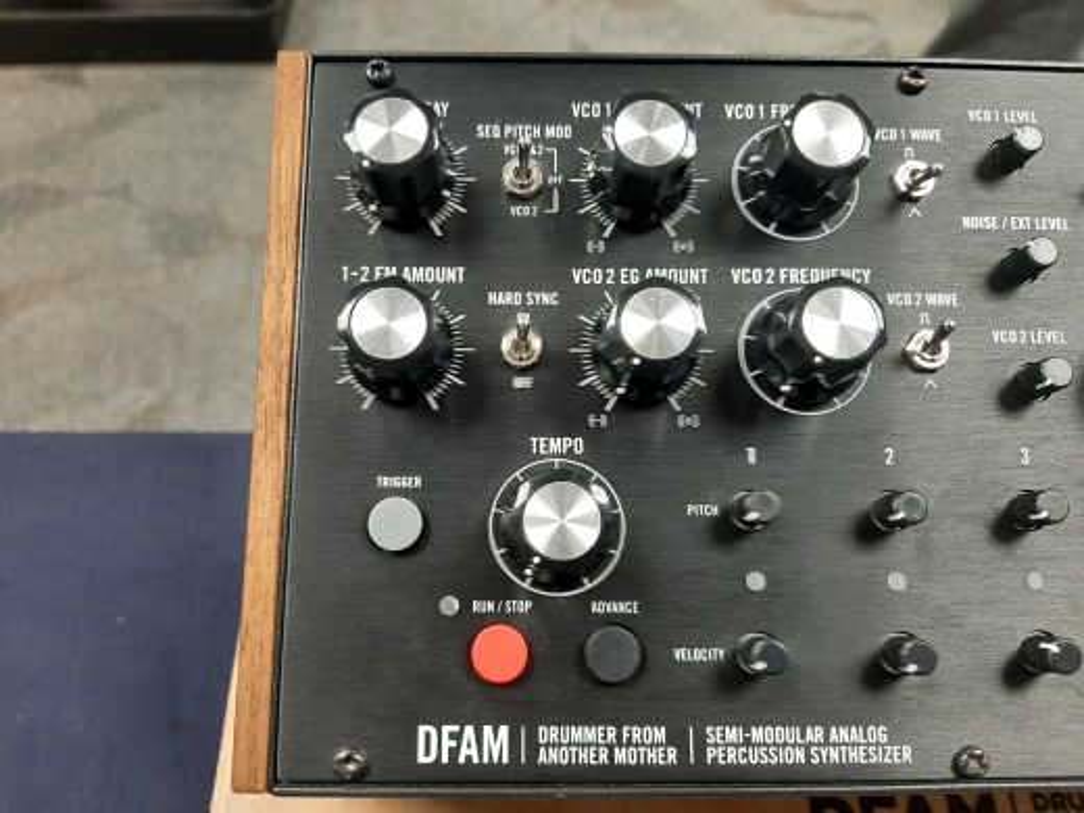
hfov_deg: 67.3
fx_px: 814
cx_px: 542
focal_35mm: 26
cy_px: 406
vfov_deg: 53.1
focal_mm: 3.93
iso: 200
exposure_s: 1/60
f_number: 1.7
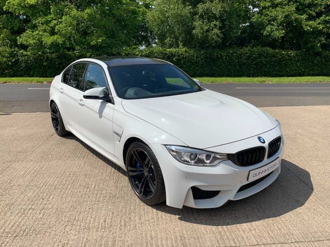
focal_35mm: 26
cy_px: 124
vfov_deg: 53.1
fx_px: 248
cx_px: 165
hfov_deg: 67.3
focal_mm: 4.25
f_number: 1.8
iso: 25
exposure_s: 1/4274
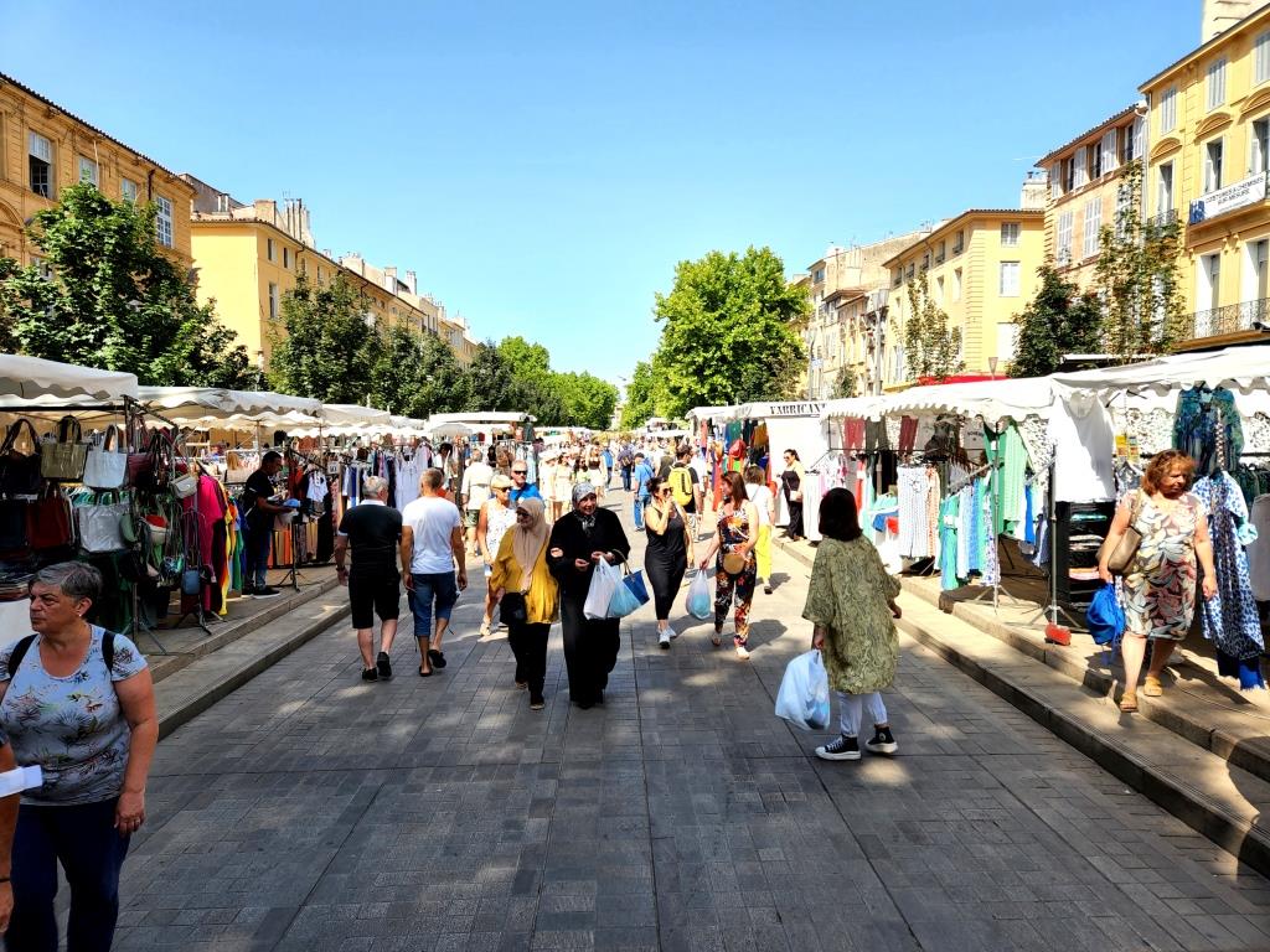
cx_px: 635
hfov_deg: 73.9
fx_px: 844
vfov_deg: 58.9
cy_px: 476
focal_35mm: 23
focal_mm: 5.4
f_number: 1.8
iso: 20
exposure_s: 1/664
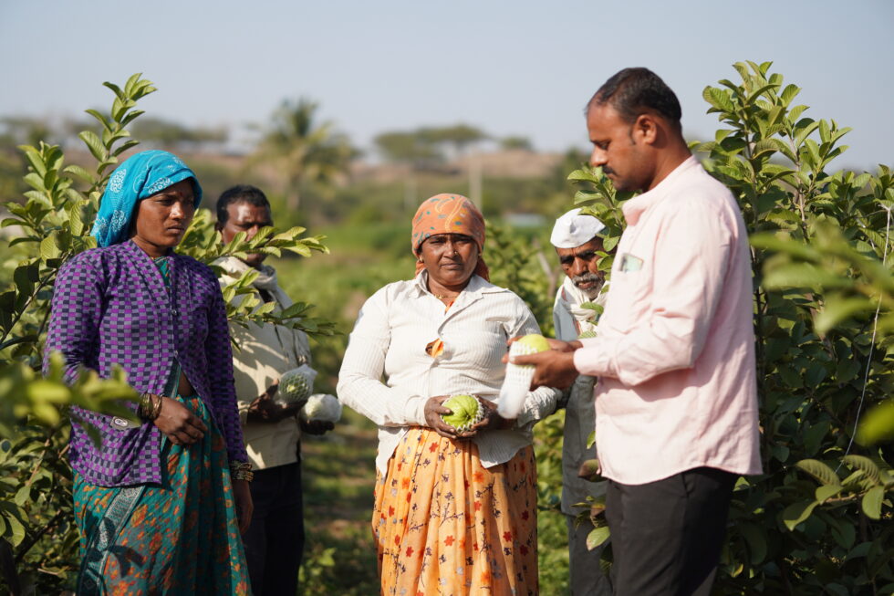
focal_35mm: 84
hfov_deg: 24.2
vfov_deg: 16.3
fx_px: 2086
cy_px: 298
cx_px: 447
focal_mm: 56
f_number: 1.4
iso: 100
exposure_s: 1/4000
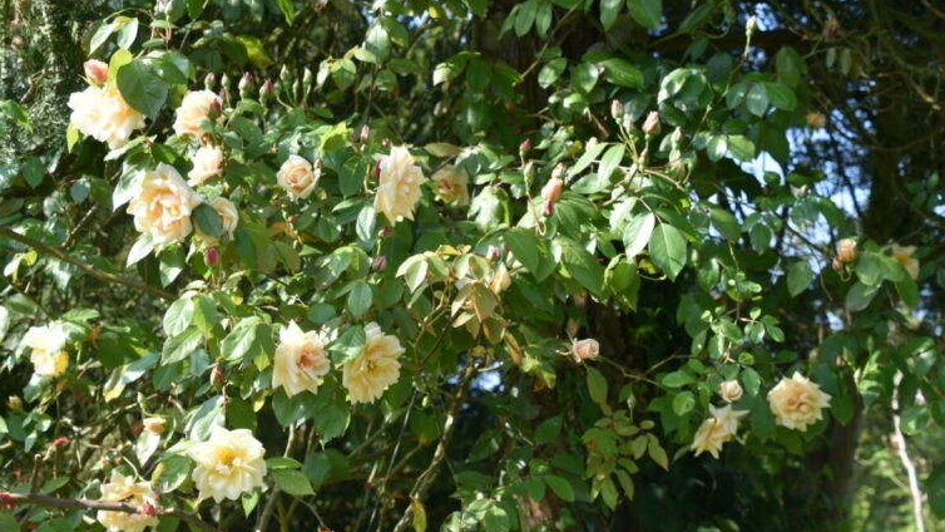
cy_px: 286
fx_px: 1604
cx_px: 465
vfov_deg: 18.8
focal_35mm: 64
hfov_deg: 32.8
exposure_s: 1/80
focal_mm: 40
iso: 100
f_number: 8
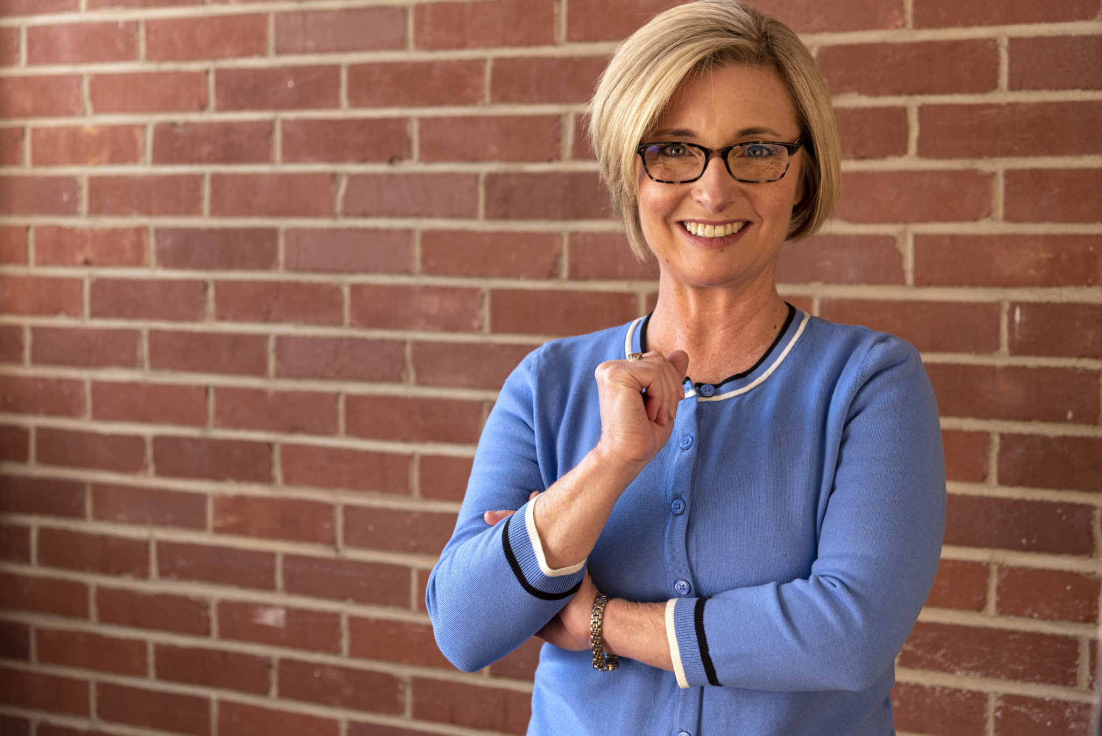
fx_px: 1684
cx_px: 551
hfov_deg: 36.2
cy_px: 368
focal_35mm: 55
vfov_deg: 24.6
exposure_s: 1/160
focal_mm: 55
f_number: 4
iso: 400
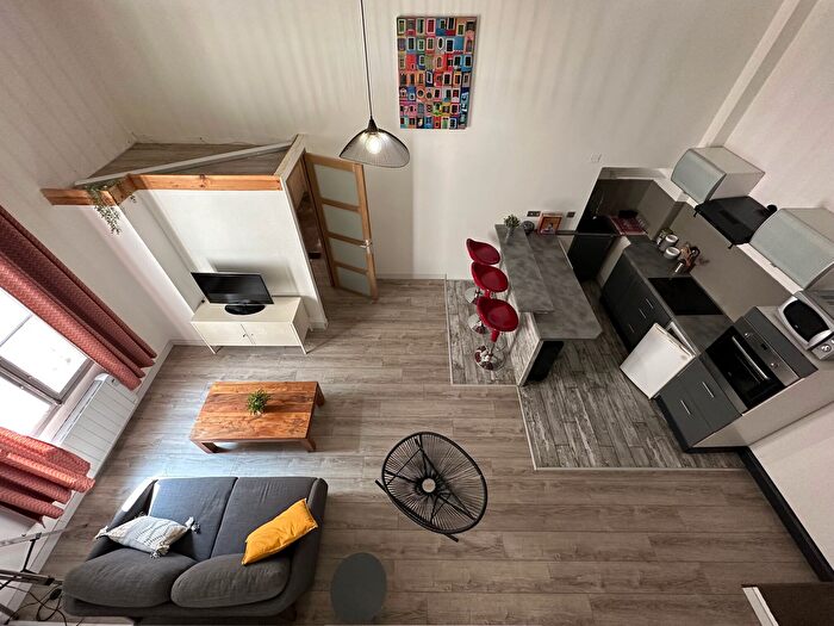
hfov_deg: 102.1
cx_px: 417
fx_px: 337
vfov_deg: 85.7
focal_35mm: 14
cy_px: 313
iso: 320
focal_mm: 2.22
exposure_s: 1/72
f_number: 2.2
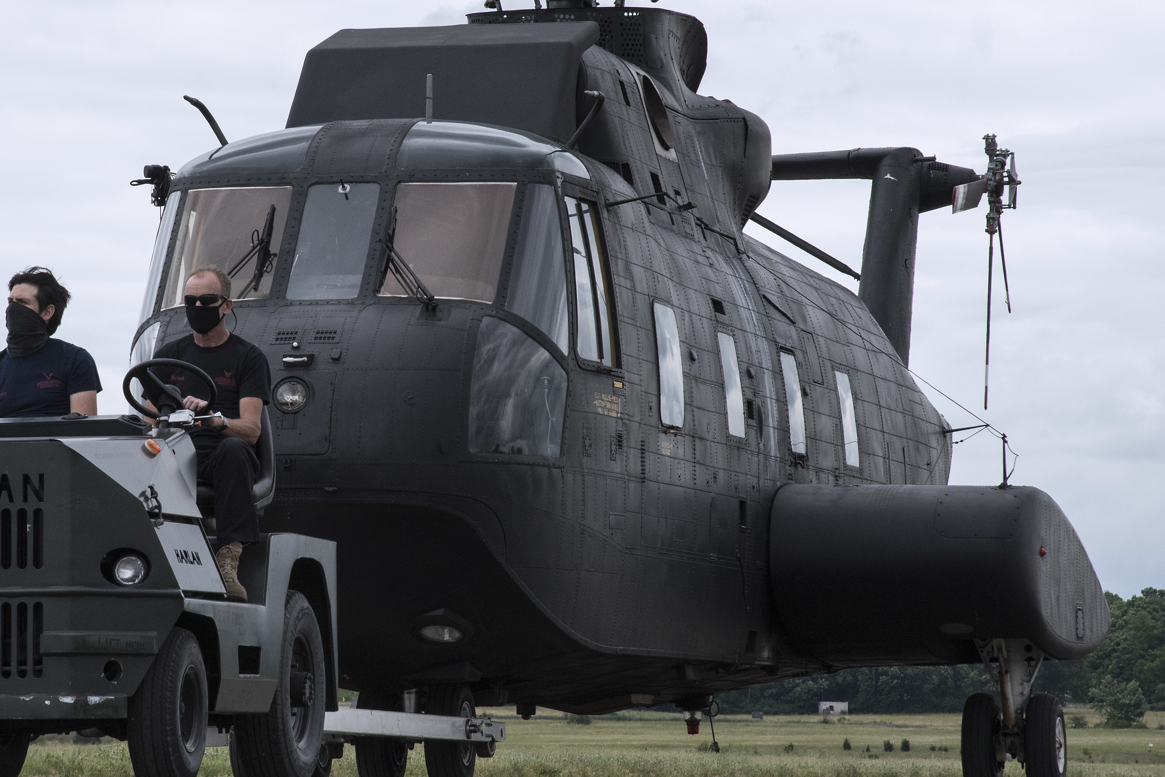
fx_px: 6148
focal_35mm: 190
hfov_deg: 10.8
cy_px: 366
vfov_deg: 7.2
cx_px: 342
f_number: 16
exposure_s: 1/1000
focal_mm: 120
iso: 1600
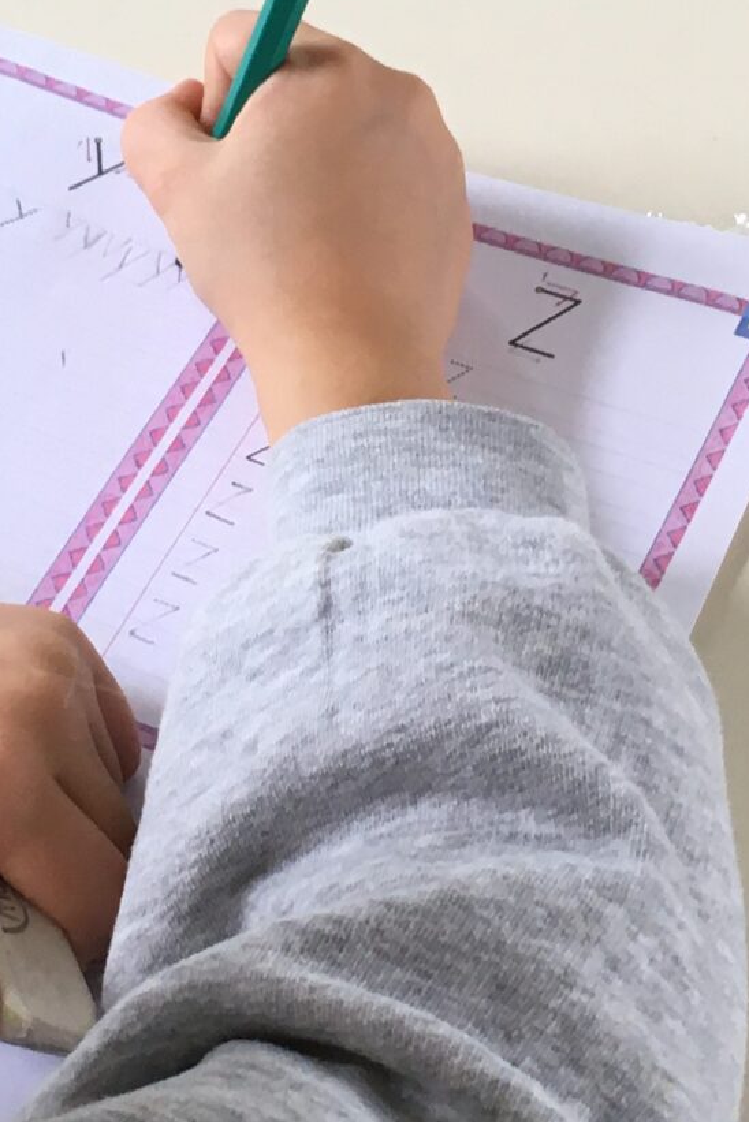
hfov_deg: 14.6
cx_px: 317
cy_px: 447
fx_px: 2931
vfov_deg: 21.6
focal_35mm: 94
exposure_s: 1/33
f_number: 2.2
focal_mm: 4.15
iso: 32
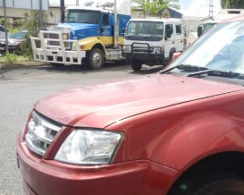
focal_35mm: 55
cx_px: 233
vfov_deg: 27.5
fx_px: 397
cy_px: 117
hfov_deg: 32.0
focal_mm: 4.3
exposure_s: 1/1250
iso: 125
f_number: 2.8
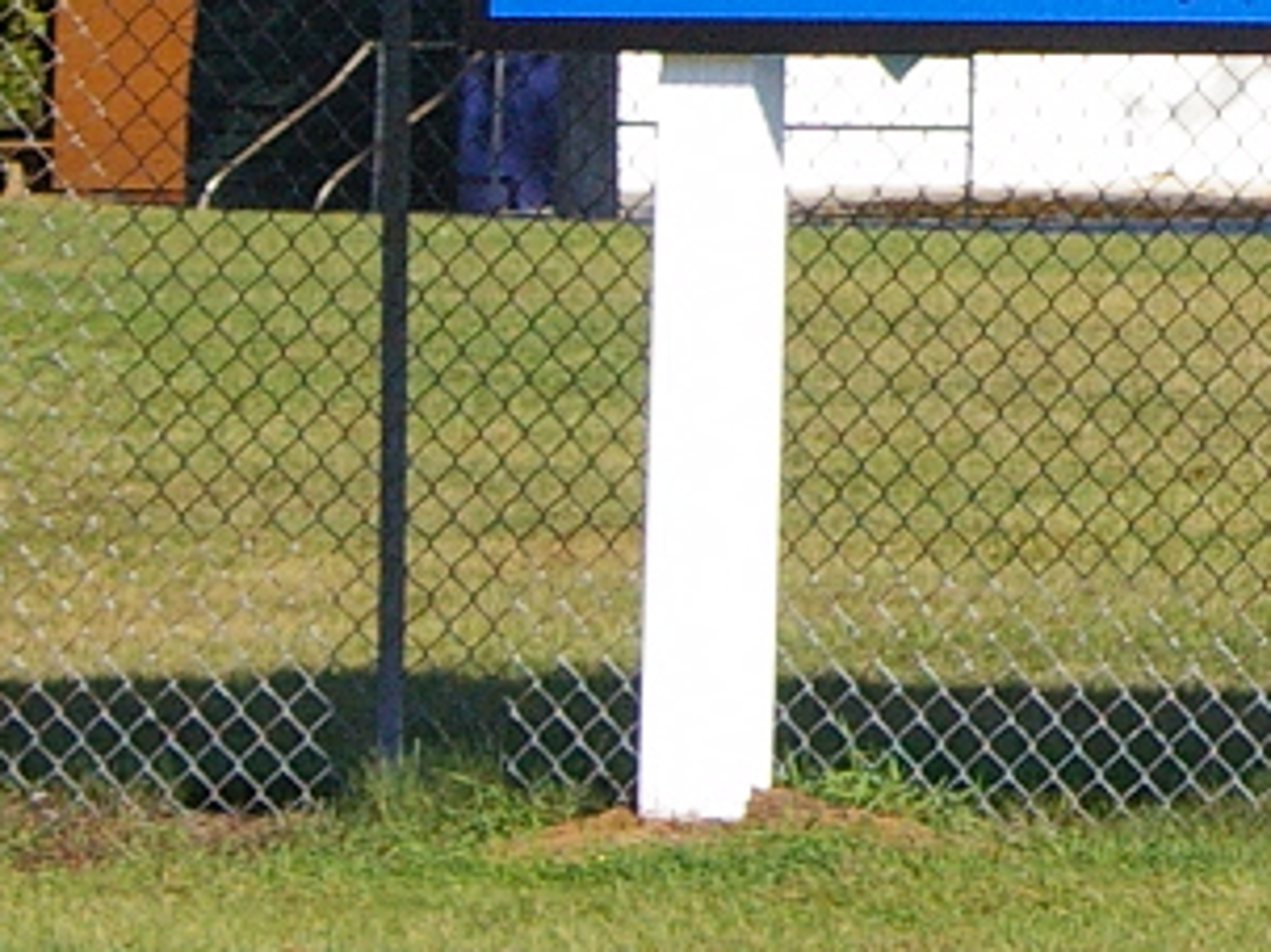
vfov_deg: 3.2
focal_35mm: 460
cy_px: -952
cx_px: 3108
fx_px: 16899
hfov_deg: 4.2
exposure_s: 1/500
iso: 800
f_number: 16
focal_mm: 63
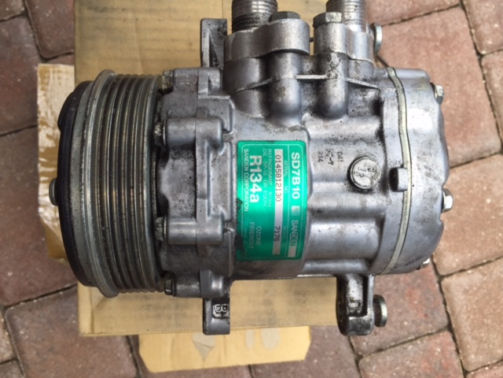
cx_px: 252
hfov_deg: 61.7
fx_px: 421
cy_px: 189
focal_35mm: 29
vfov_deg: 48.2
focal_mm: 4.15
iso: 32
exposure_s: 1/363
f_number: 2.2
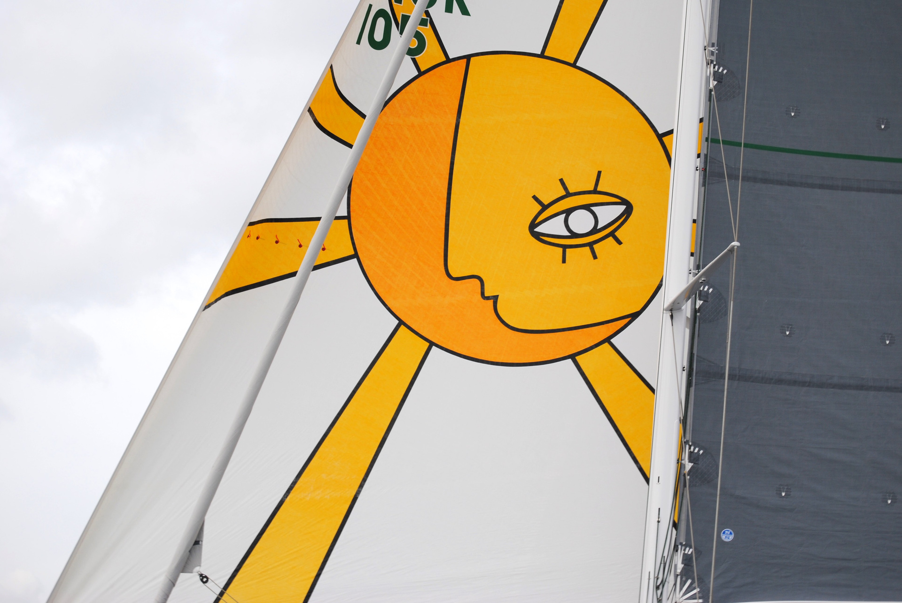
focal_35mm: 82
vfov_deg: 16.6
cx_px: 451
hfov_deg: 24.6
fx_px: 2069
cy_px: 302
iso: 100
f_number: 5.6
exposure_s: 1/125
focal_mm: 55
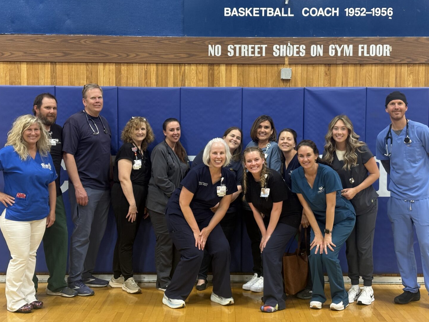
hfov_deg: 34.9
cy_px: 162
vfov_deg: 26.6
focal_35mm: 55
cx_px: 219
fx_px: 682
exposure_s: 1/40
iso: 125
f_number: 1.6
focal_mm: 5.96
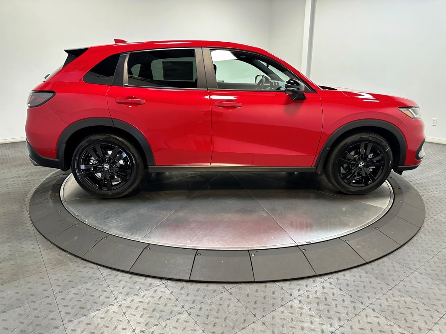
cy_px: 167
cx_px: 223
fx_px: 309
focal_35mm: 24
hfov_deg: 71.6
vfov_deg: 56.8
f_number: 1.78
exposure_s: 1/60
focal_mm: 6.86
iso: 500
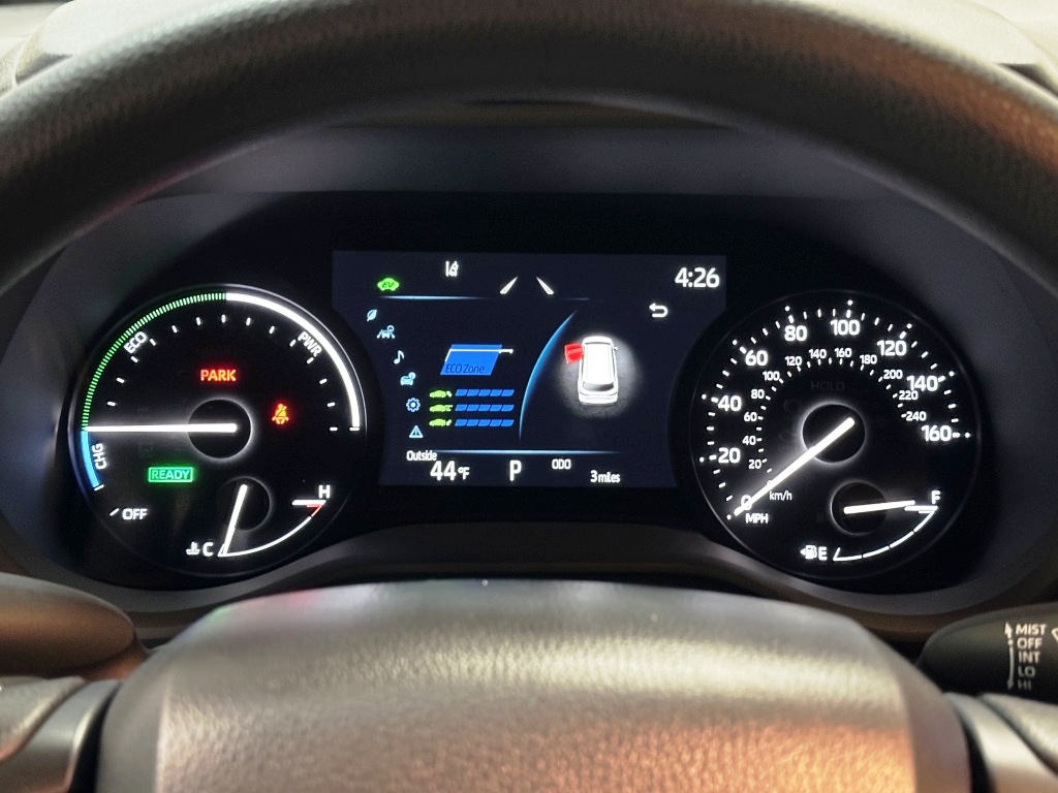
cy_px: 396
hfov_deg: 39.7
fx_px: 1467
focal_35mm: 48
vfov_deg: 30.3
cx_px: 529
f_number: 1.78
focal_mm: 6.86
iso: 640
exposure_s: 1/24
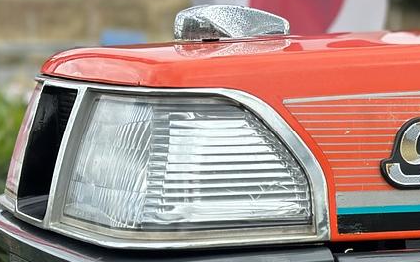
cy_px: 248
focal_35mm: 145
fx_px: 1660
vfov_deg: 9.0
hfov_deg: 13.8
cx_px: 570
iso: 100
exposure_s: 1/1453
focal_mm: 6.86
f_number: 1.78
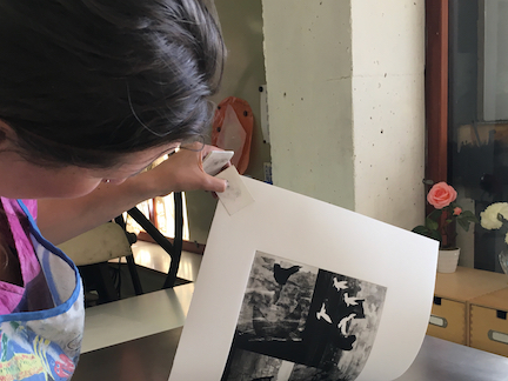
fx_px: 631
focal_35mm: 43
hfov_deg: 43.8
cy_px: 274
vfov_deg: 33.1
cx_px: 247
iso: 25
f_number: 2.2
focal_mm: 4.15
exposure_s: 1/33
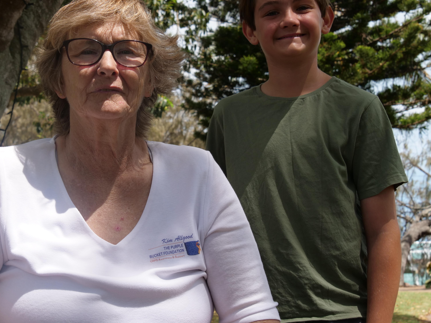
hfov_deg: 22.5
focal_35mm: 87
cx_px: 174
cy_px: 123
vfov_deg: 17.0
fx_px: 1083
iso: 200
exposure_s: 1/320
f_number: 8
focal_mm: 34
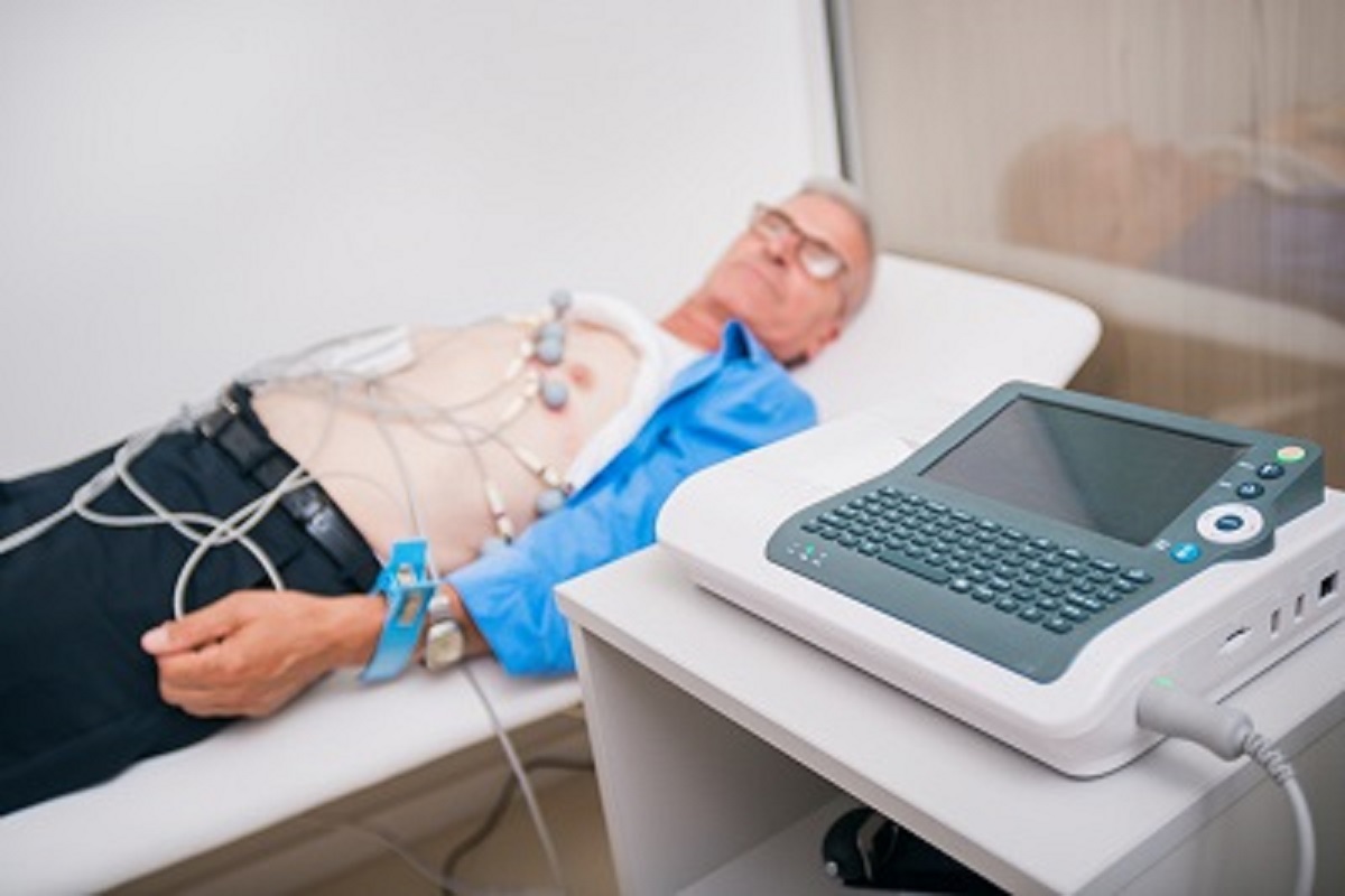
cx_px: 672
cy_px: 448
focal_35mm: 35
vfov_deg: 37.9
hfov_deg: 54.4
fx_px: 1308
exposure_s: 1/250
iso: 100
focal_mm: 35
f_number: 3.3
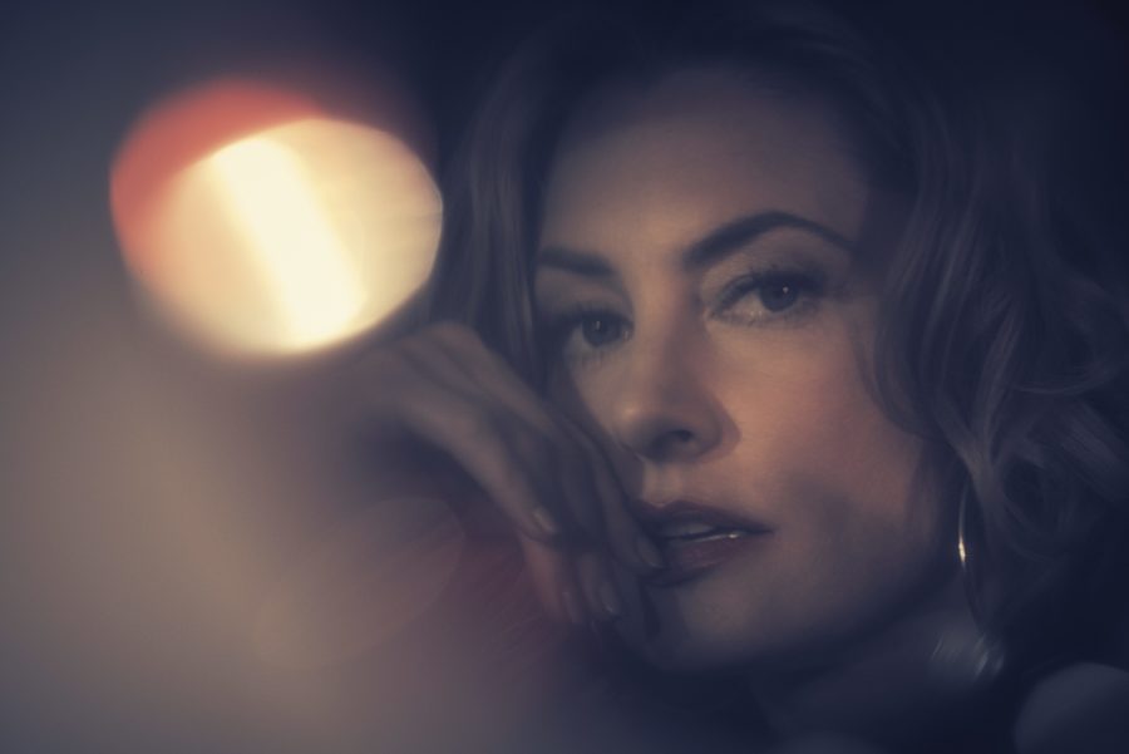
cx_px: 564
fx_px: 4236
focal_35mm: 135
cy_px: 377
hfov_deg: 15.2
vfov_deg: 10.2
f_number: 3.2
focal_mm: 135
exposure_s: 1/250
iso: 800
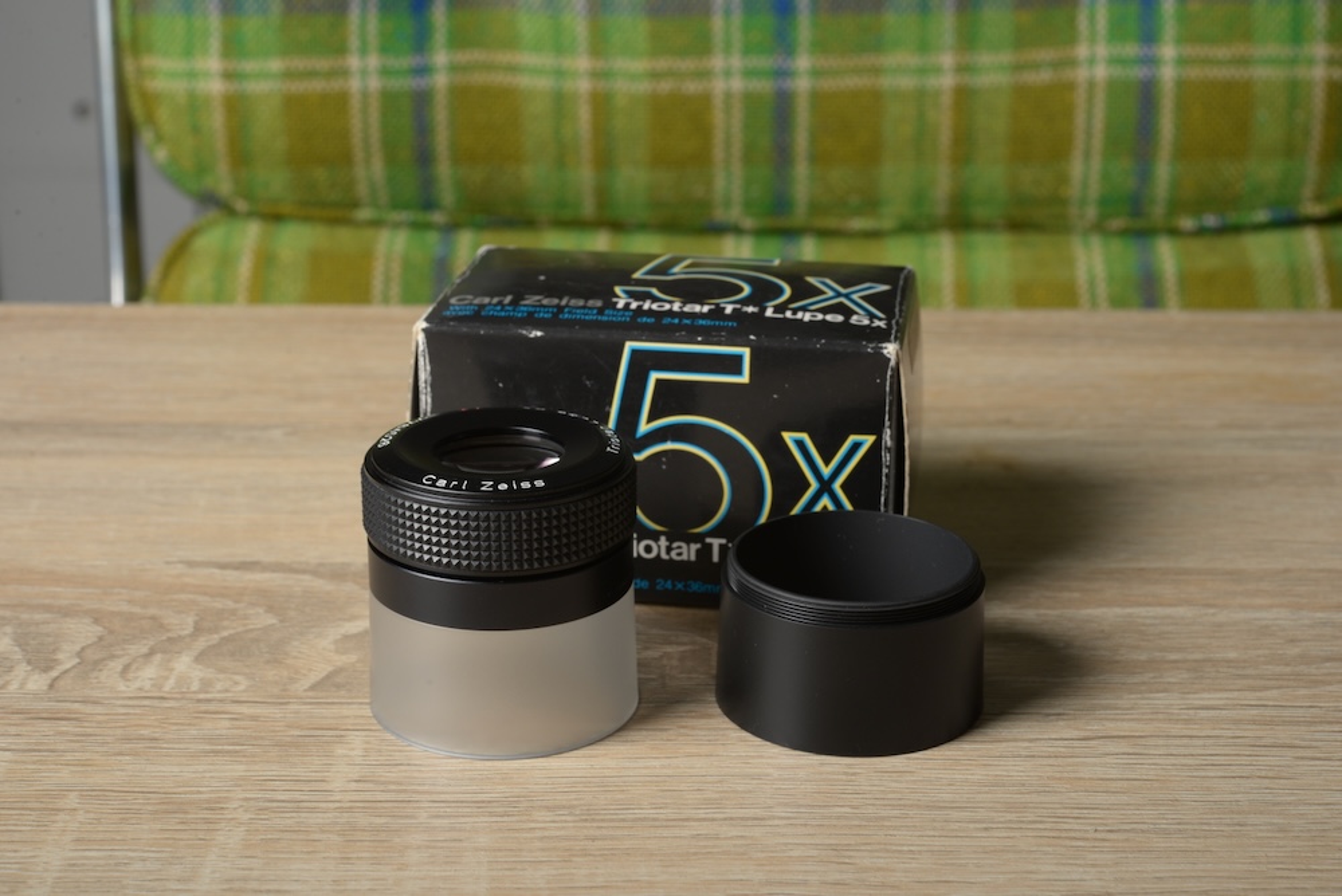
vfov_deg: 22.7
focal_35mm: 60
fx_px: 2238
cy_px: 448
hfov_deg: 33.4
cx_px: 671
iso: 400
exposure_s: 1/160
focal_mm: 60
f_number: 16
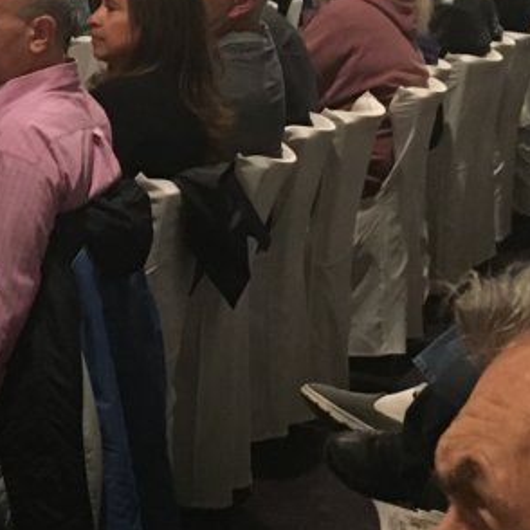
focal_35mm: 120
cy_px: 153
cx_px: -155
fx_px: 2079
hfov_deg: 14.0
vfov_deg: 14.5
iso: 200
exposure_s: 1/20
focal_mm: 4.15
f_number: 2.2
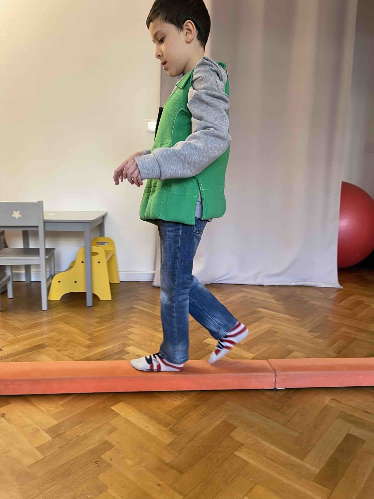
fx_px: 375
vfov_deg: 67.3
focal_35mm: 26
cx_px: 187
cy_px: 250
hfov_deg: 53.1
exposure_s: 1/50
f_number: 1.6
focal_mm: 5.1
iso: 125
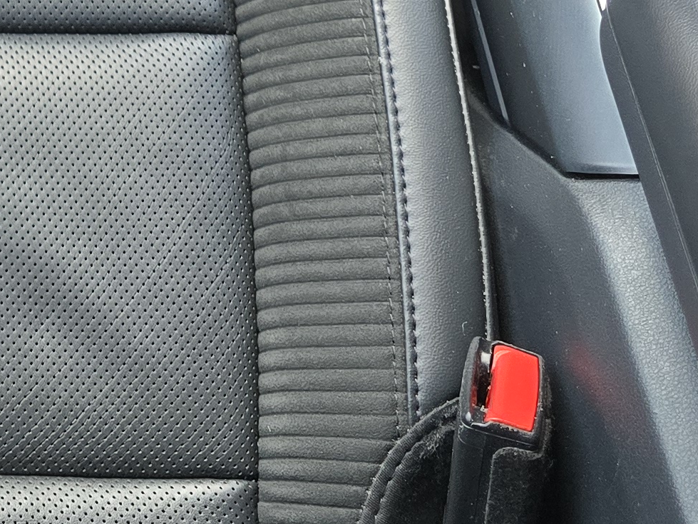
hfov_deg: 19.5
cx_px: -158
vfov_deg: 13.5
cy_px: -528
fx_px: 1895
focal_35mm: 94
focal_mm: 6.3
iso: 160
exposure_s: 1/120
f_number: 1.7
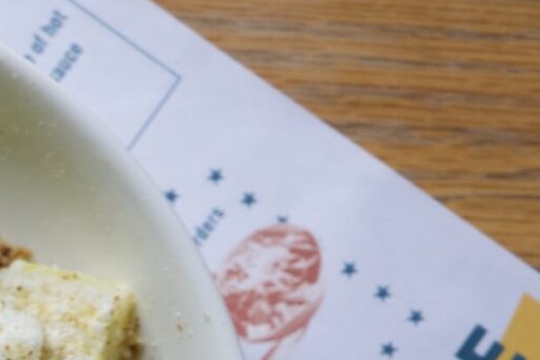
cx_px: -381
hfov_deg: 7.0
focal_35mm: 288
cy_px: 583
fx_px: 4320
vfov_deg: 4.7
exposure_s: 1/160
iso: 320
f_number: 4
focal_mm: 70
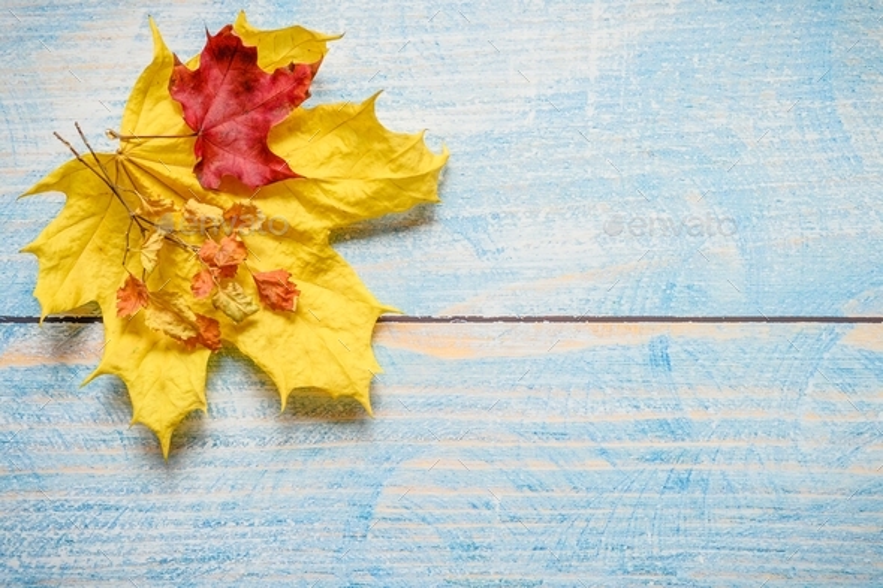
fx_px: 1226
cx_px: 442
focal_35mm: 50
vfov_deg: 27.0
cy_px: 294
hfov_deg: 39.6
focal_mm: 50
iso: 800
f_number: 6.3
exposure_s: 1/100
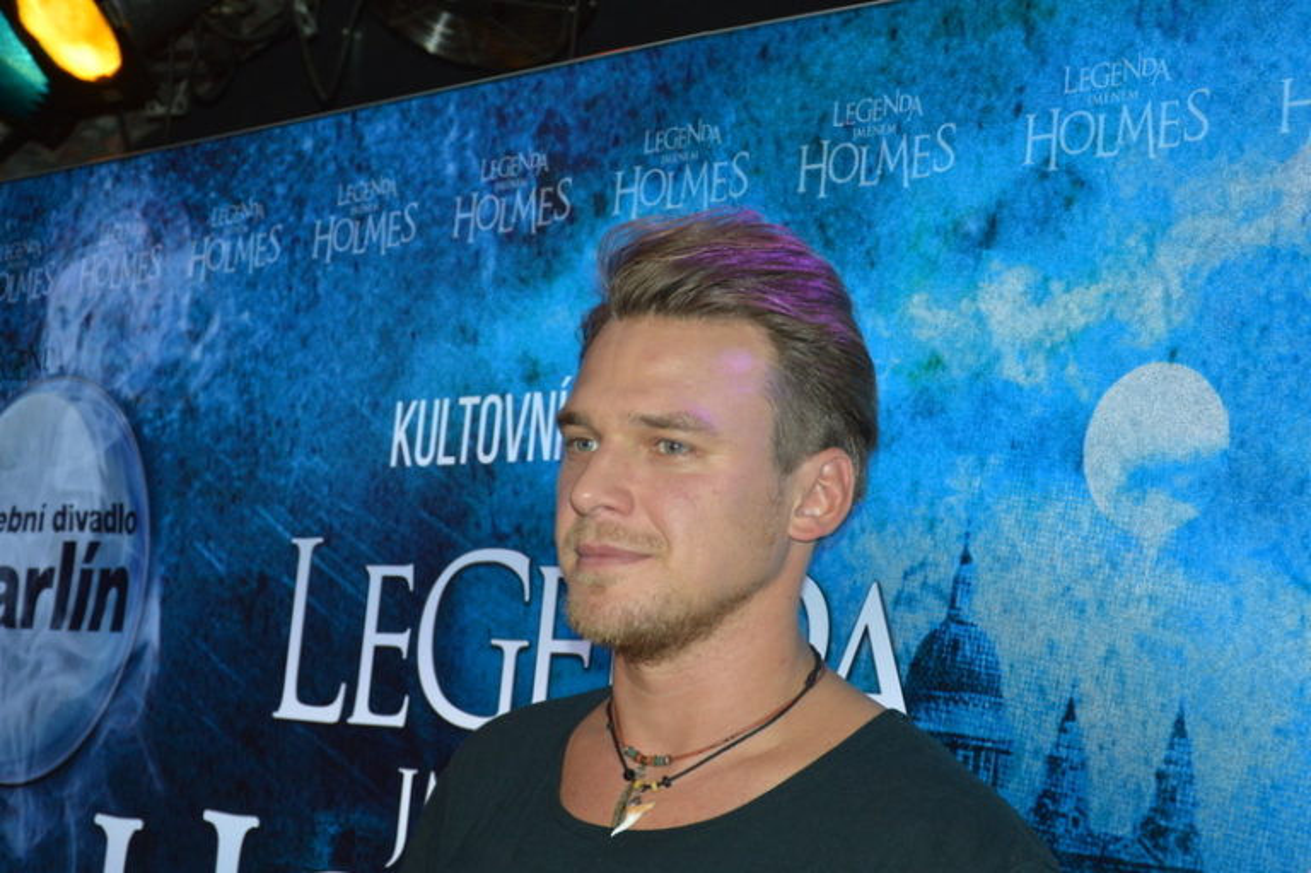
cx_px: 656
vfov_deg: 18.9
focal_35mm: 72
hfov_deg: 28.1
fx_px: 2620
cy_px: 436
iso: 500
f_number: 4.8
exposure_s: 1/60
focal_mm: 48
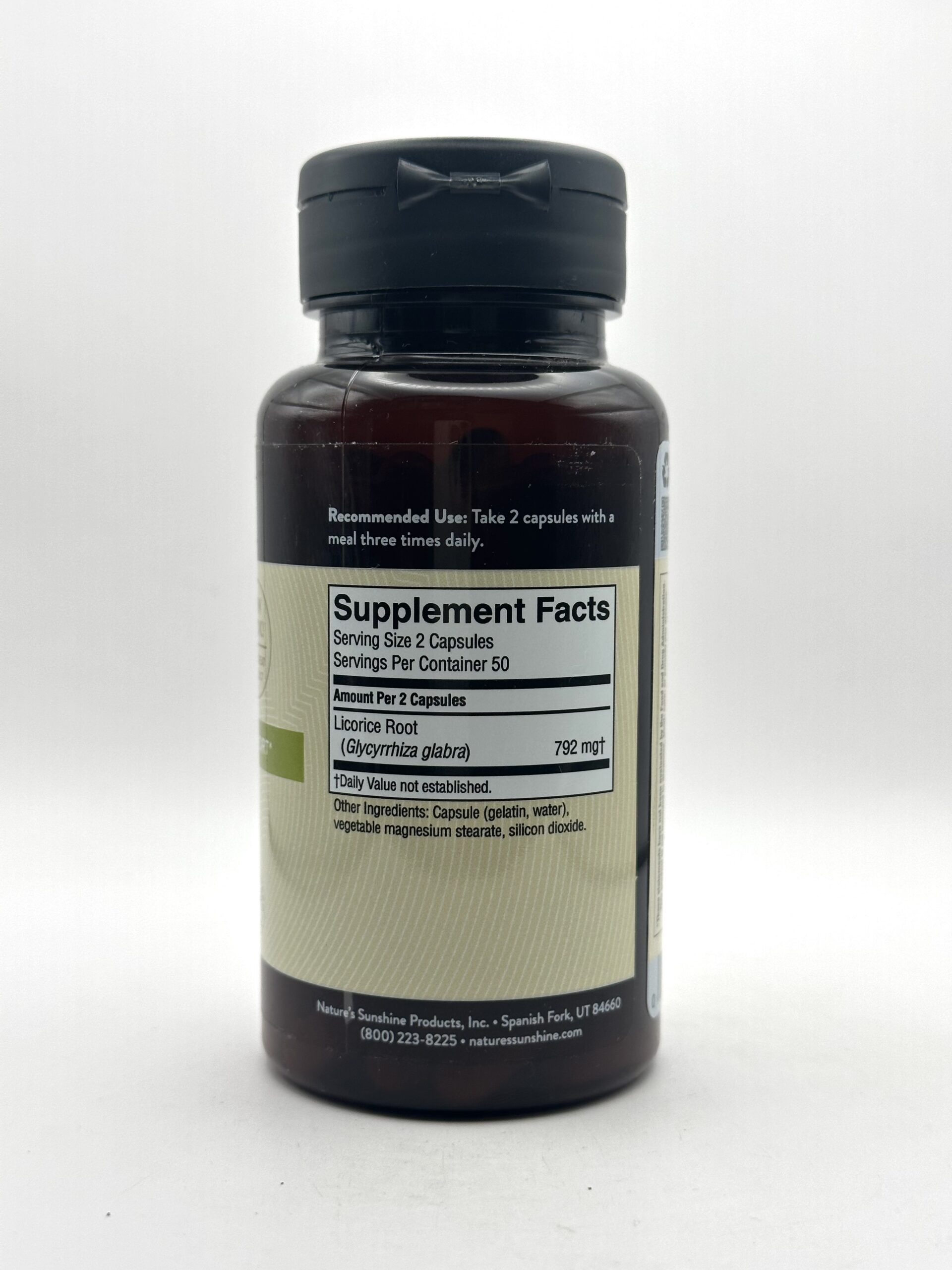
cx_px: 476
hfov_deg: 30.3
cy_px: 635
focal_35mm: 48
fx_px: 1760
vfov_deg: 39.7
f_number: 1.78
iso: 64
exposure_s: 1/296
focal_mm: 6.86
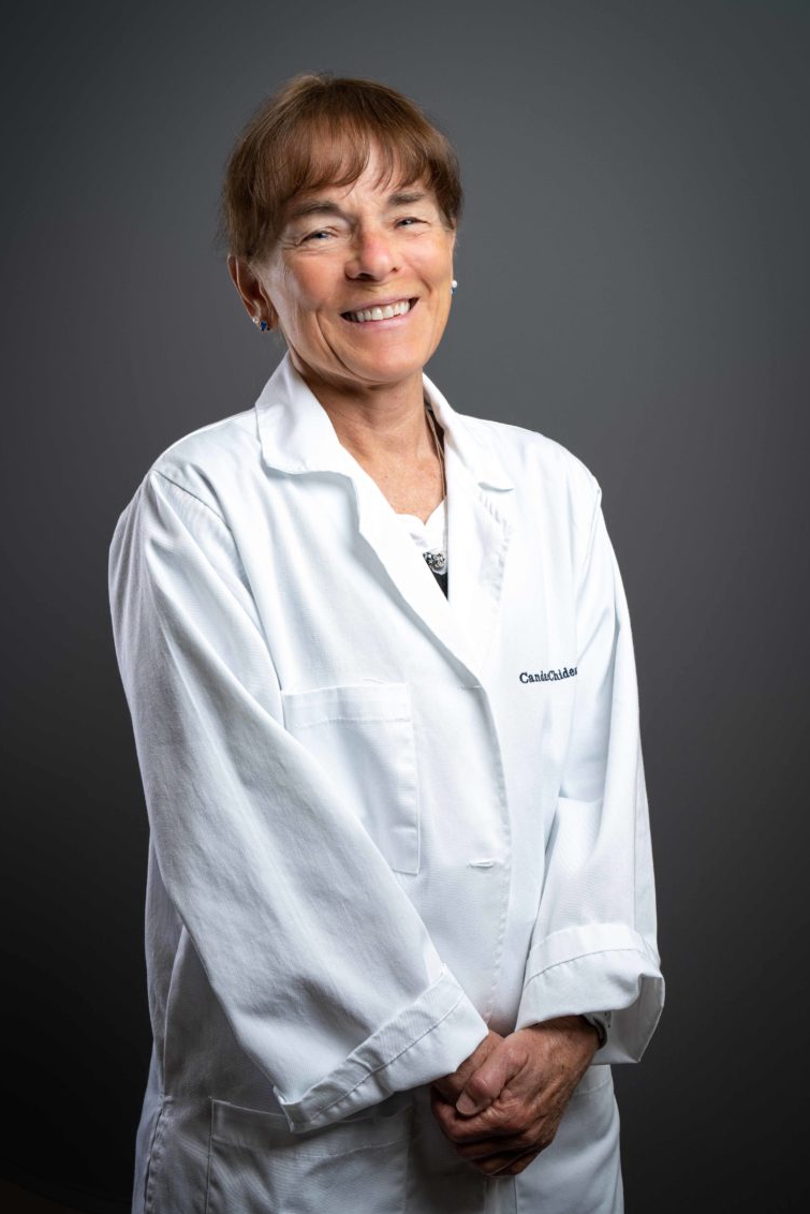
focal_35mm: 53
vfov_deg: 37.5
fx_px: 1788
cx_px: 388
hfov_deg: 25.5
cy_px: 617
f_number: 8
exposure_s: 1/160
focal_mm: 50
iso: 100
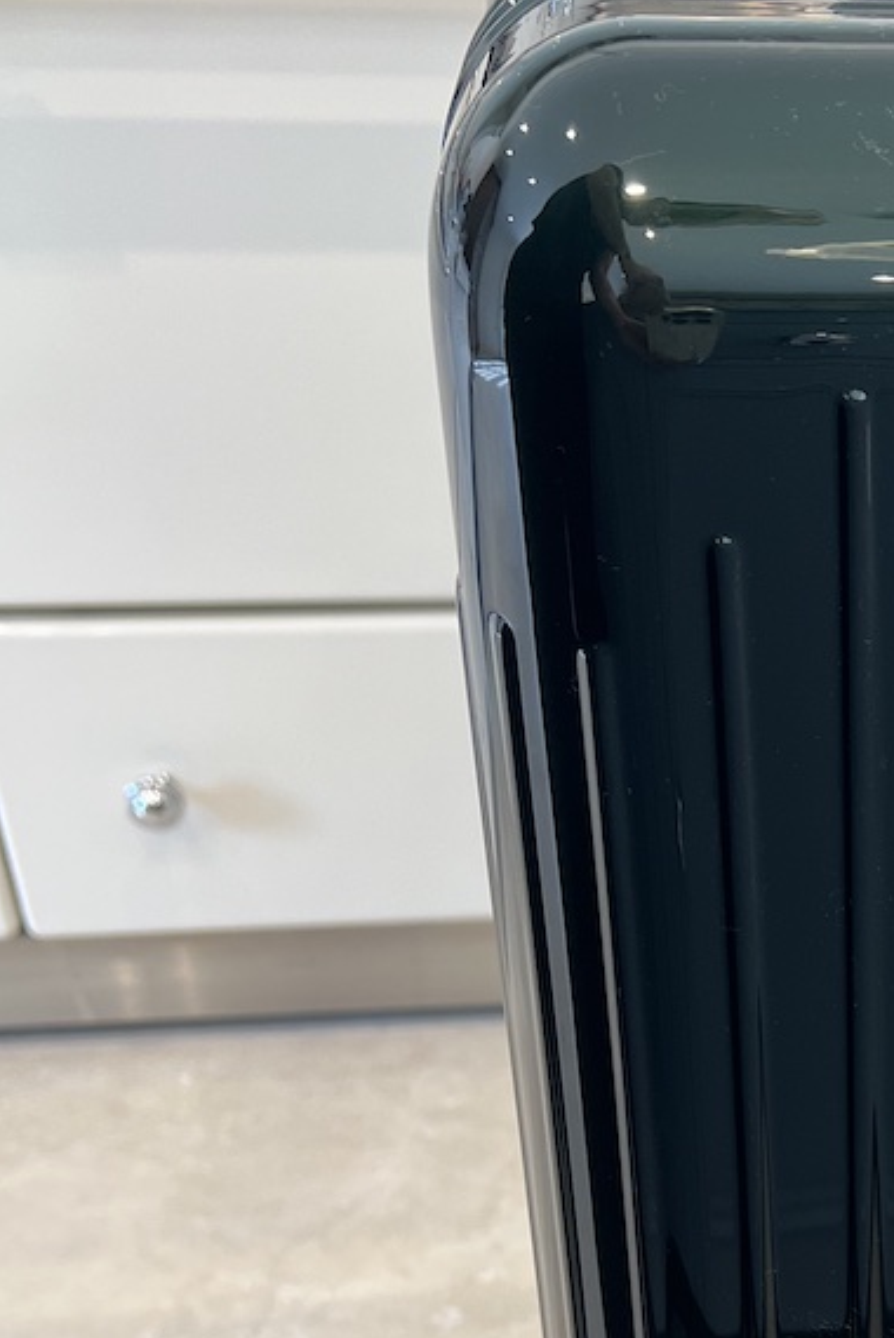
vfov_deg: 33.6
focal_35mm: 57
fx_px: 2121
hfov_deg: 22.1
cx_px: 1054
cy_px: 1136
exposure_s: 1/100
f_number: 1.5
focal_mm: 5.7
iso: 100
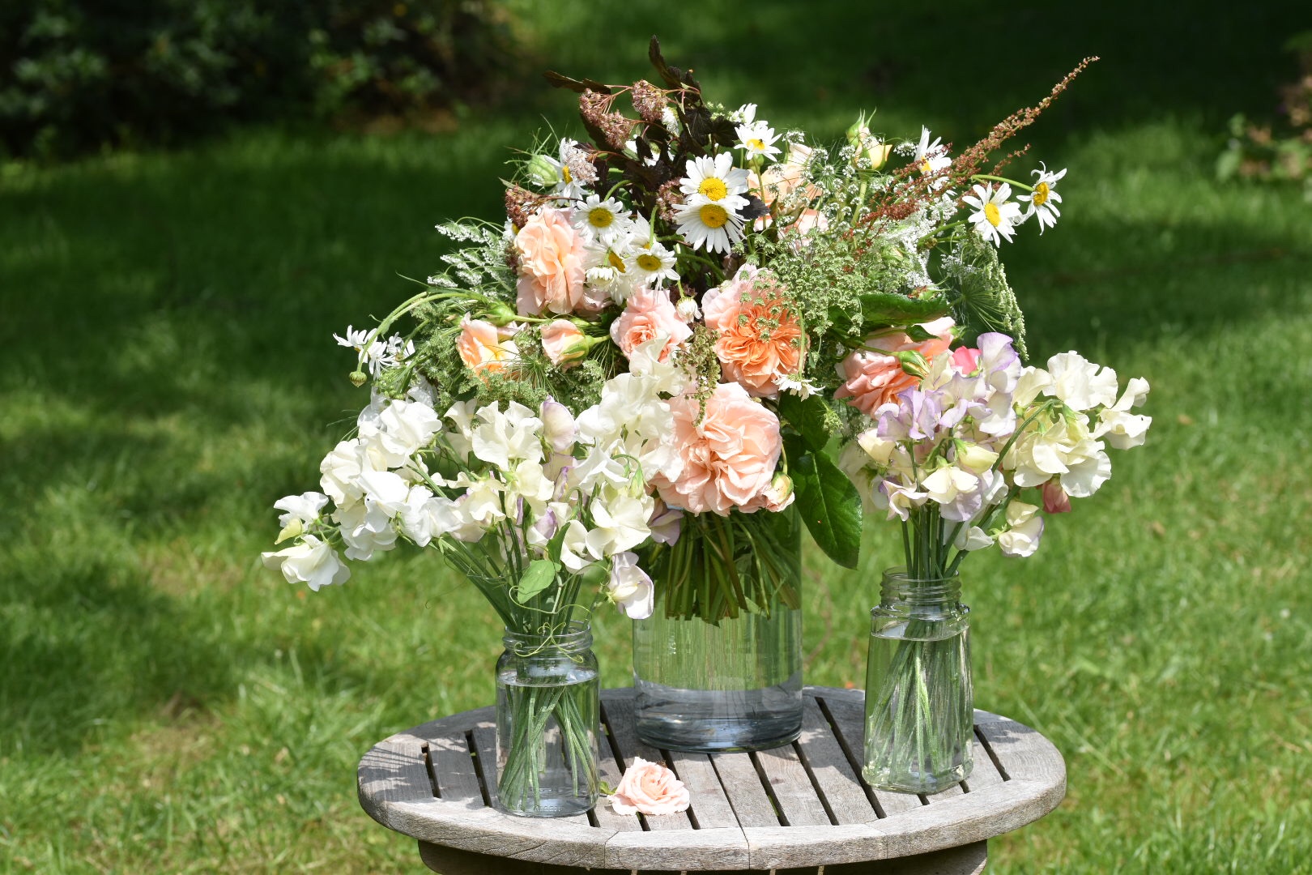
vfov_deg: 8.7
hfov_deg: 13.0
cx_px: 656
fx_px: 5740
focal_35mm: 158
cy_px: 438
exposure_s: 1/400
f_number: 10
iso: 200
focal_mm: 105
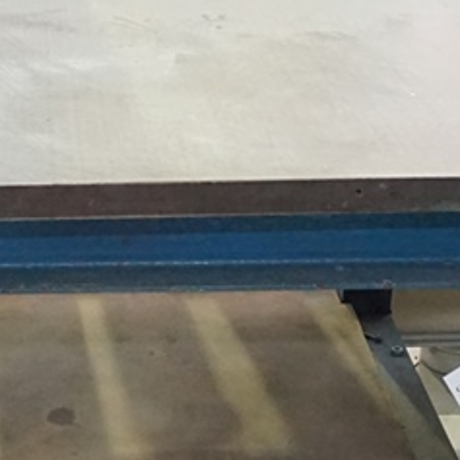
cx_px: 107
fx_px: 1323
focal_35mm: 88
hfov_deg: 19.6
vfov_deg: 19.5
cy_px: 380
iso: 3200
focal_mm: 16
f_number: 3.5
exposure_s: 1/160
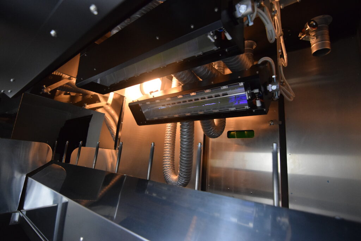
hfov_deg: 95.0
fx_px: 165
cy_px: 120
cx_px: 180
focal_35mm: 16
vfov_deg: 72.1
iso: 3200
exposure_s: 1/50
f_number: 2.8
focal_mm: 11
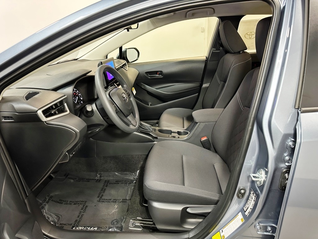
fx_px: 220
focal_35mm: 24
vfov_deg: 56.8
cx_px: 159
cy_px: 120
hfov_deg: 71.6
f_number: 1.78
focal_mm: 6.86
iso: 800
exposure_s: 1/40
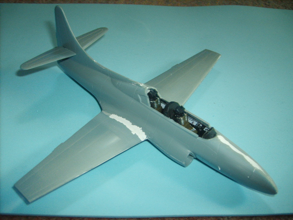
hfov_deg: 52.6
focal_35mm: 35
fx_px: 296
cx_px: 146
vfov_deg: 40.7
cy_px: 110
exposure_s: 1/45
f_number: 2.8
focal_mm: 5.8
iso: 100
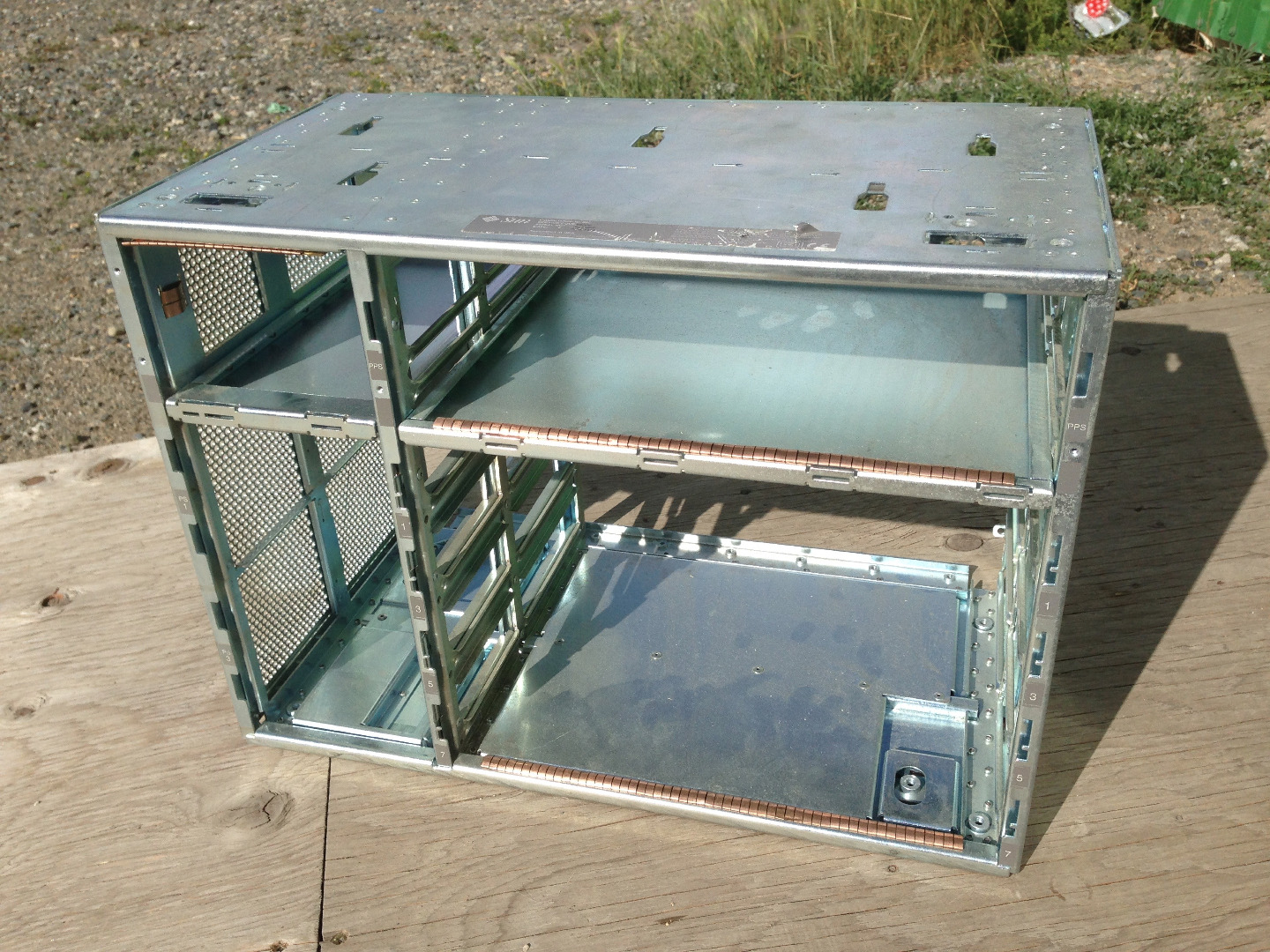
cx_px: 635
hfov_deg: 55.4
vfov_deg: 42.9
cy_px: 476
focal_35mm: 33
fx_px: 1211
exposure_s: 1/2262
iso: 50
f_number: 2.4
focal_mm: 4.12
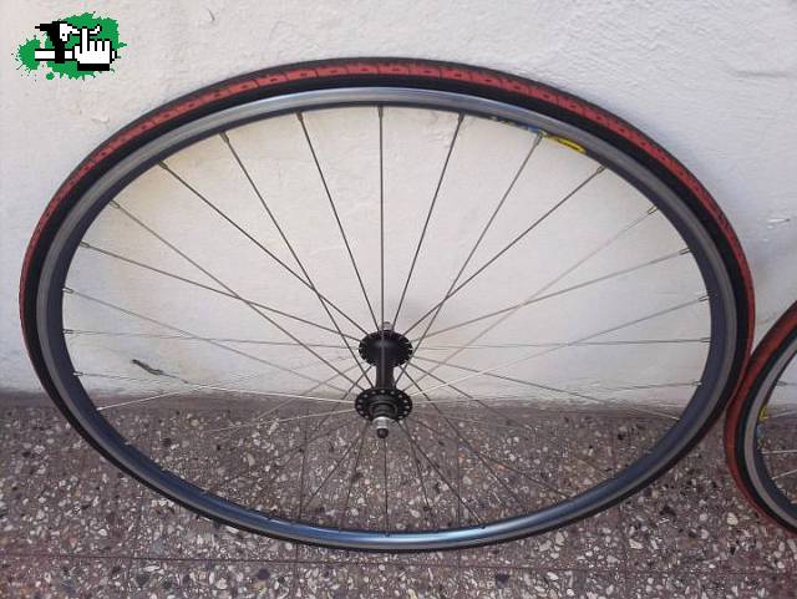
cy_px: 300
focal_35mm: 38
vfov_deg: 37.8
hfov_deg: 48.9
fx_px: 876
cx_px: 398
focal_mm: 6.3
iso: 160
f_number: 4.5
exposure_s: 1/40
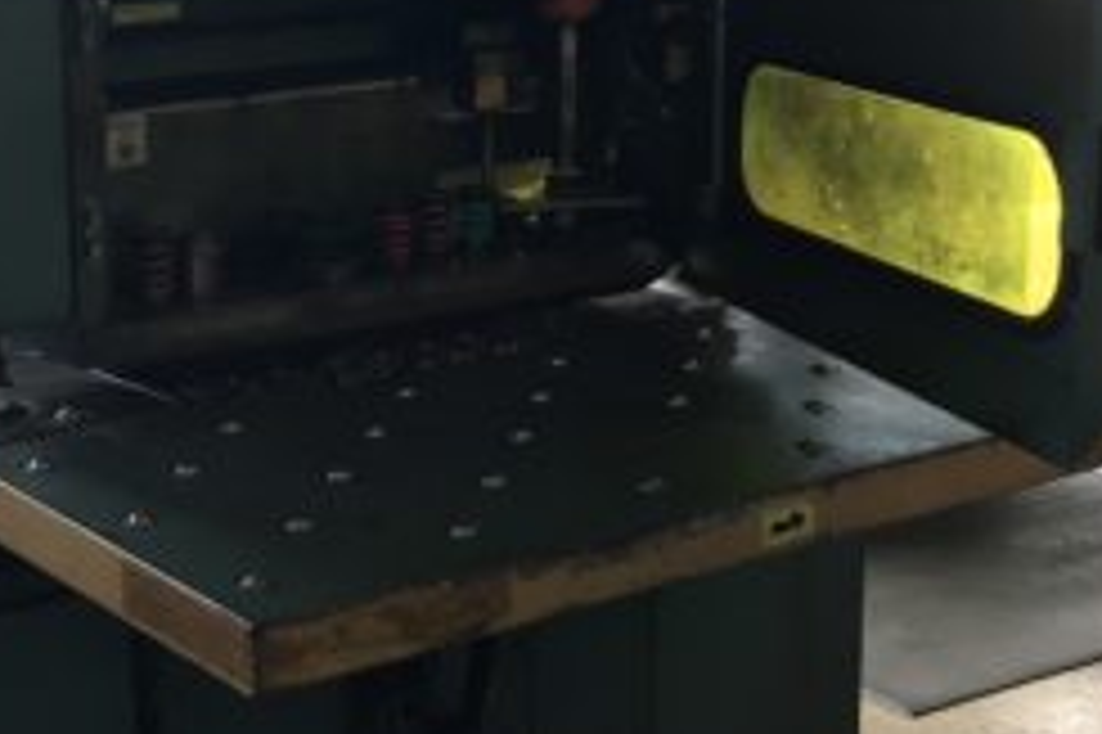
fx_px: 2264
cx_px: 283
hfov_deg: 27.0
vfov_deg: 18.4
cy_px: 297
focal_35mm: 74
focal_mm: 4.15
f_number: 2.2
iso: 32
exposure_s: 1/120
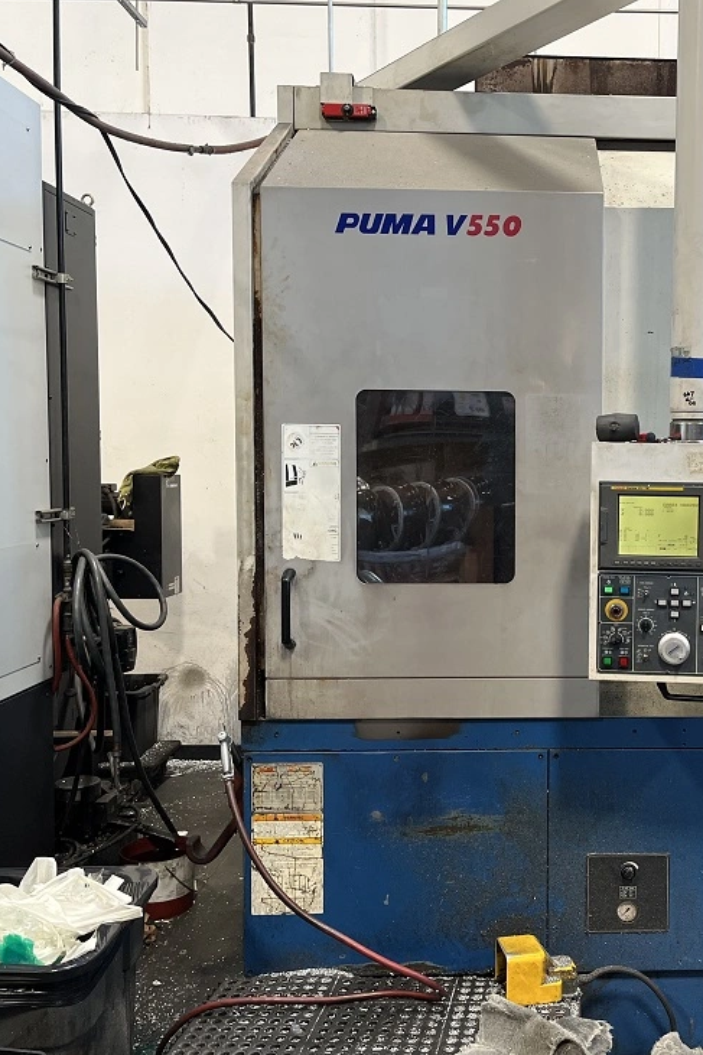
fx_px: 1084
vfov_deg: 51.9
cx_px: 580
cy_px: 524
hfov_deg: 34.6
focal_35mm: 37
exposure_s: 1/102
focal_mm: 5.1
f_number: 1.6
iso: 125
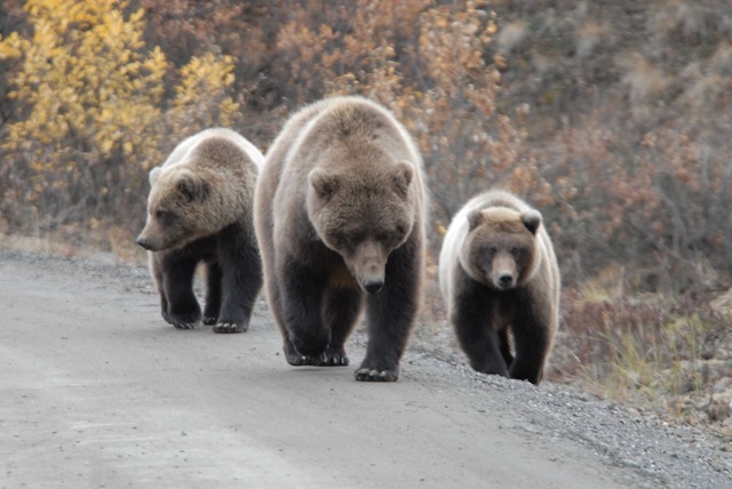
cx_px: 366
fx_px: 9158
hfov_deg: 4.6
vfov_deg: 3.1
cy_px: 244
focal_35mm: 450
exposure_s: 1/125
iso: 400
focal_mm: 300
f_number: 5.6
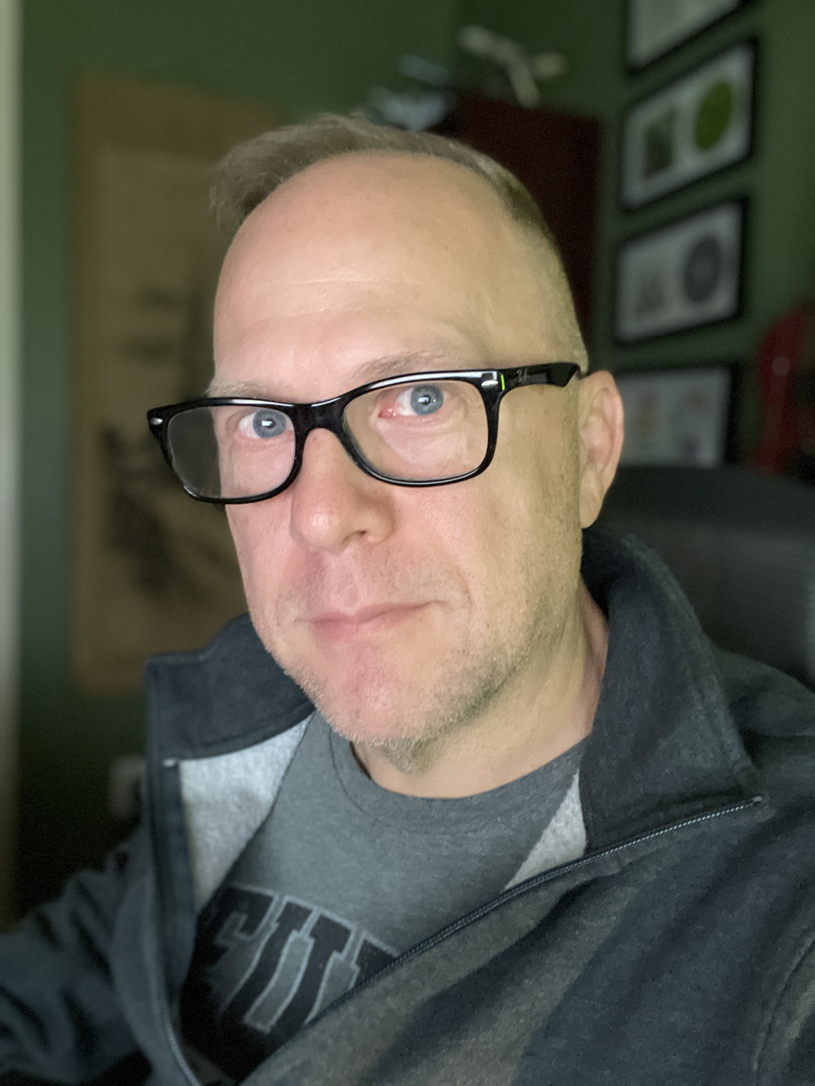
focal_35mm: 30
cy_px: 543
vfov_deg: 60.0
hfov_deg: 46.8
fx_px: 942
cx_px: 408
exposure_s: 1/20
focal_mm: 2.71
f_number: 2.2
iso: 640
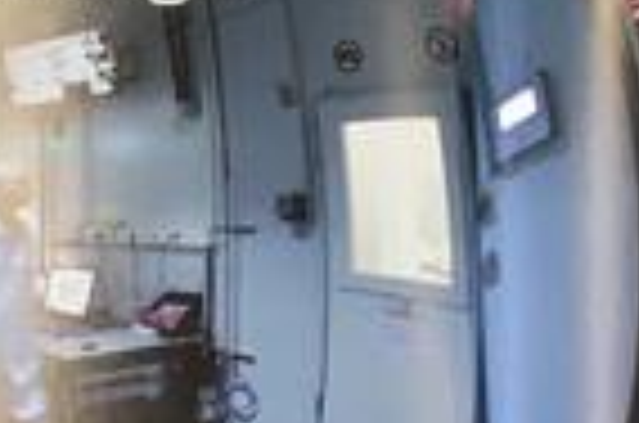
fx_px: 3170
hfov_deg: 11.5
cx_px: 207
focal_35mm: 179
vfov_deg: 7.2
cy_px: 954
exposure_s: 1/33
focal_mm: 4.15
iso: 32
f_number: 2.2
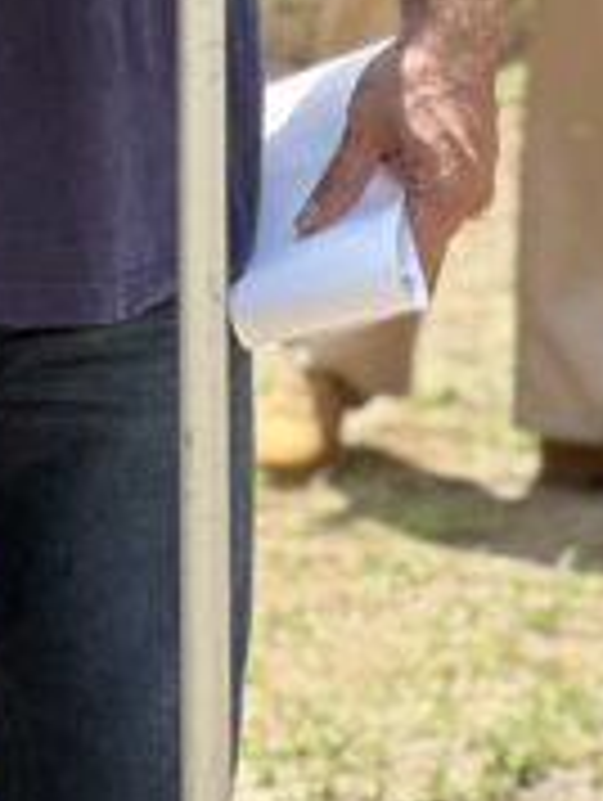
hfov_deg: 4.3
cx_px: -86
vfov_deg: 5.6
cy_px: -900
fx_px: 8017
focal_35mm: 346
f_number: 2.8
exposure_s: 1/122
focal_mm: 9
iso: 20
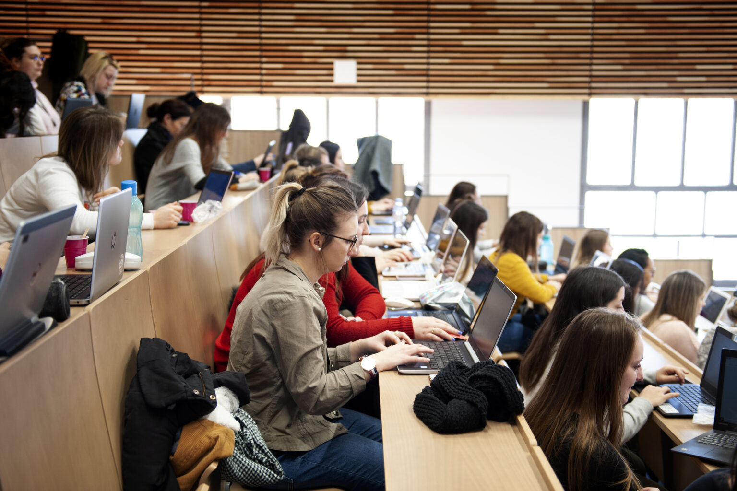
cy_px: 246
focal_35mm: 44
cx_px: 368
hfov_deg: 44.5
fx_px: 901
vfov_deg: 30.5
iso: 800
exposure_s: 1/80
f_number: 2.8
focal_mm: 44
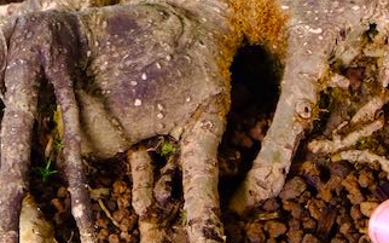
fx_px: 3561
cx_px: 141
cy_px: -429
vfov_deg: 3.8
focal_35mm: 336
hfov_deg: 6.3
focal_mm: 55
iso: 1000
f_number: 10
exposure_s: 1/10
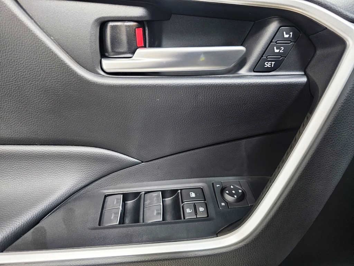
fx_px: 235
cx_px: 177
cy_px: 133
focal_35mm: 23
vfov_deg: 58.9
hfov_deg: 73.9
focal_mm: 6.3
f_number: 1.7
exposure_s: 1/24
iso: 800
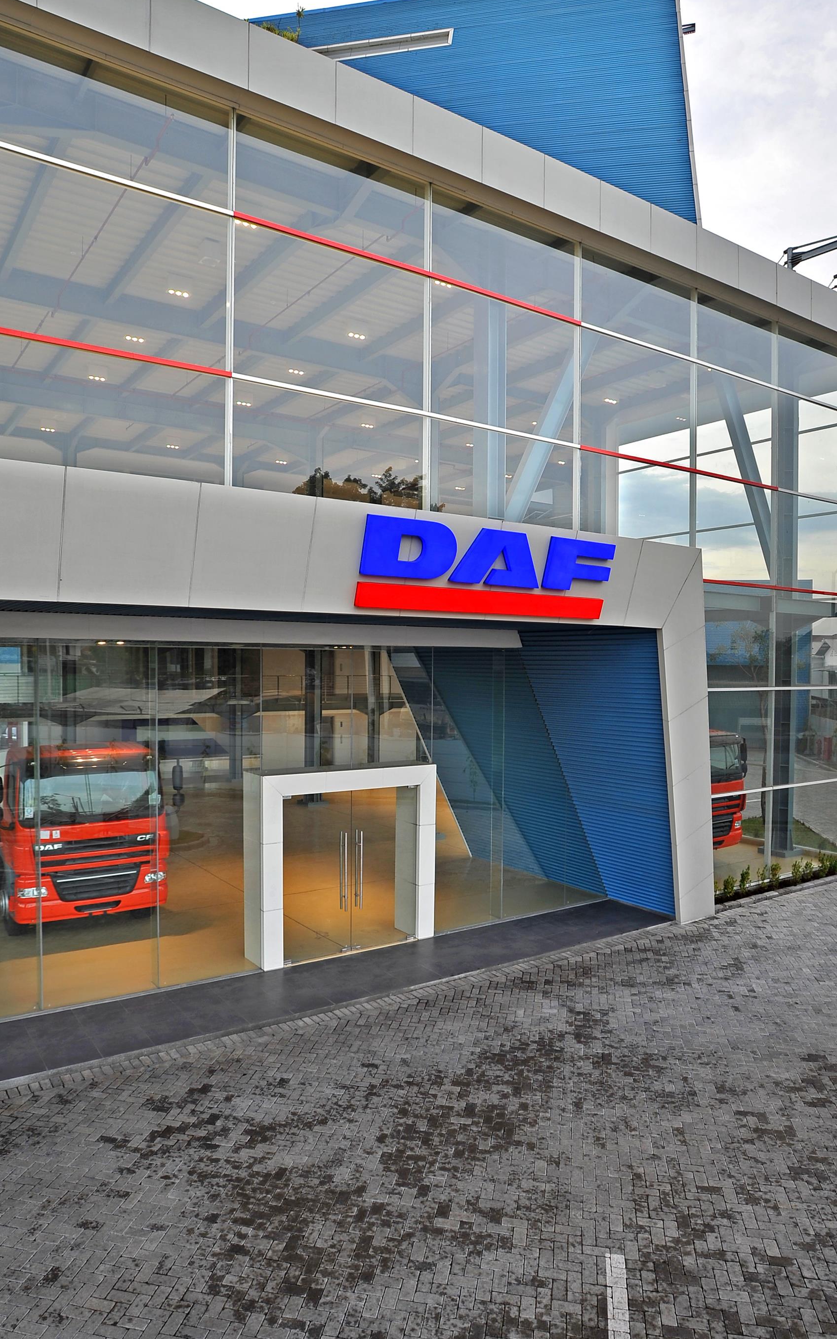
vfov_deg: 77.1
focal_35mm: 23
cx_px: 394
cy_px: 686
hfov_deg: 53.0
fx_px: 839
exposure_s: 1/125
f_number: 9
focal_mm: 17
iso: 200
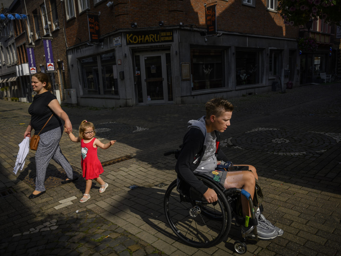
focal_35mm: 27
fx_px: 266
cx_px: 166
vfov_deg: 51.3
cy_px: 123
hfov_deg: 65.3
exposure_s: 1/800
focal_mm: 24
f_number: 4.5
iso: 31
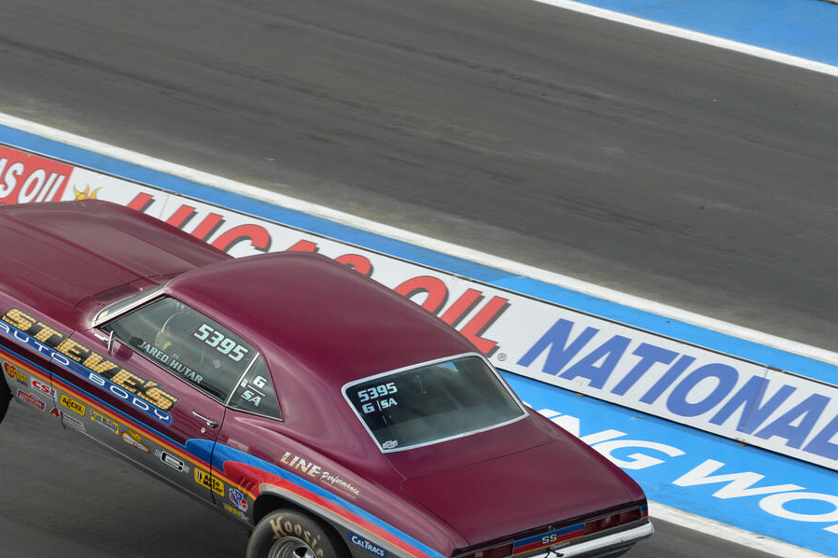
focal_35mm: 342
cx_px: 286
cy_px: 300
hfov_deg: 6.0
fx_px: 7958
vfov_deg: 4.0
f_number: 8
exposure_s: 1/640
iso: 1000
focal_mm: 240
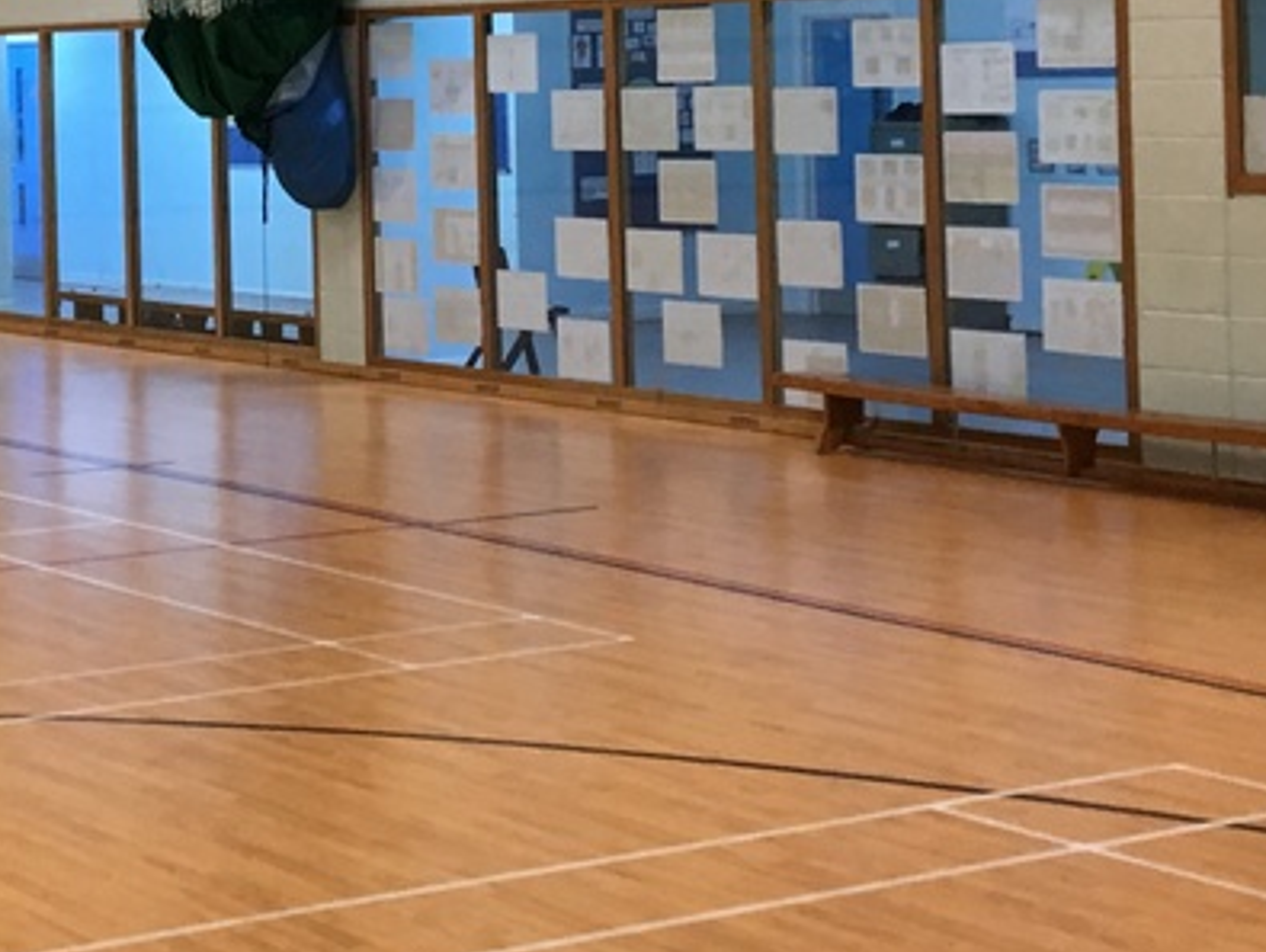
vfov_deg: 16.5
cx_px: 103
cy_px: 54
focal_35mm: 88
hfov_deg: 21.7
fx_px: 3221
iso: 64
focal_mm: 4.15
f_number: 2.2
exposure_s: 1/33
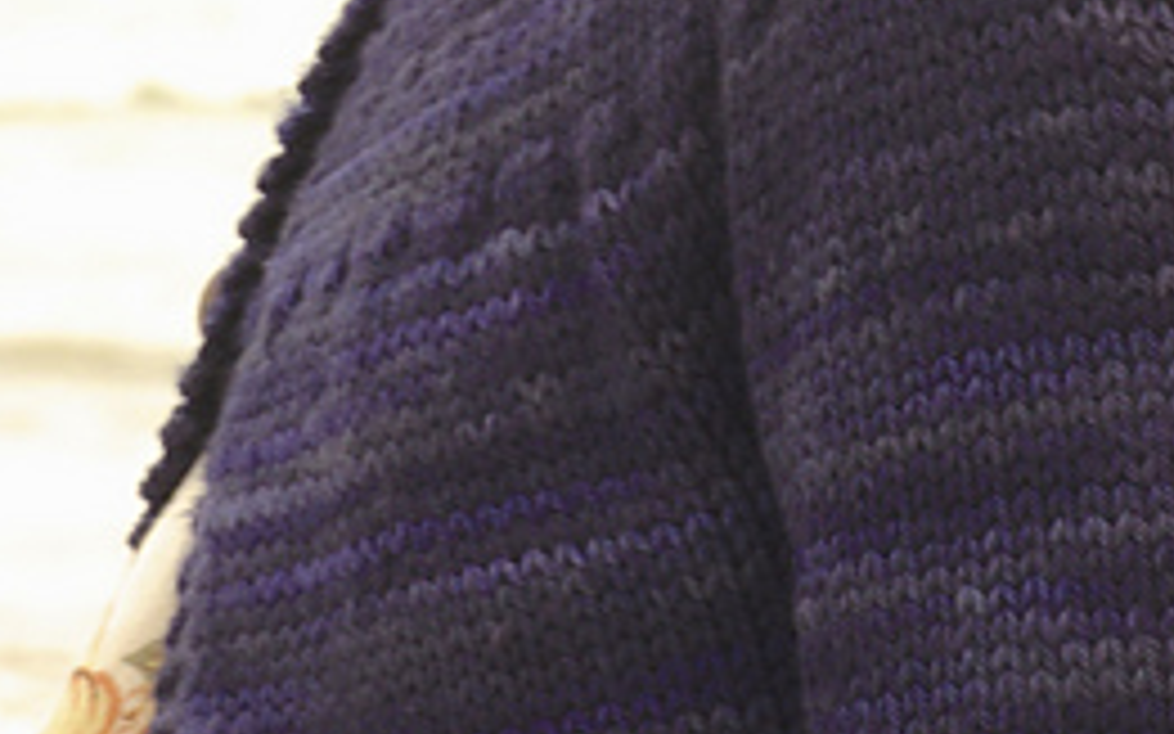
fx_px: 13723
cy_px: -239
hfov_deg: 4.9
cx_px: 695
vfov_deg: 3.1
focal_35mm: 429
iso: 400
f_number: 22
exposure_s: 1/60
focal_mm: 115
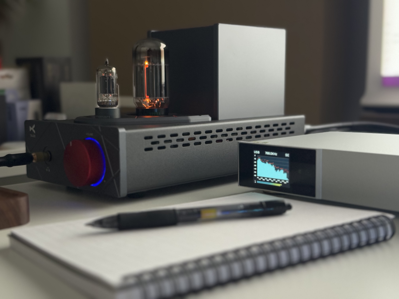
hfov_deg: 39.7
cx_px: 200
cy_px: 150
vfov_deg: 30.3
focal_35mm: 48
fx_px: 553
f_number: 1.78
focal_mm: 6.76
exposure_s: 1/27
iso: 640
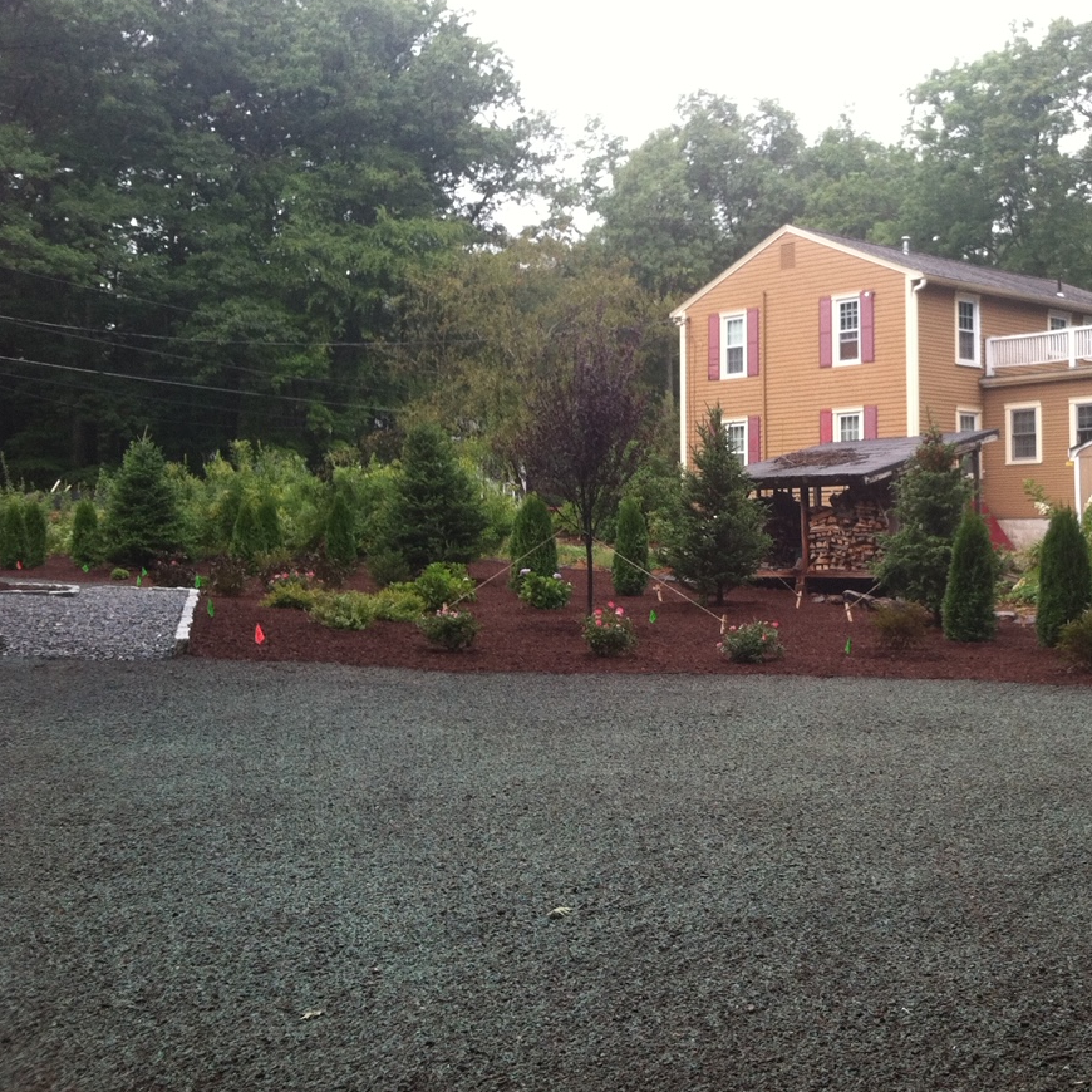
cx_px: 788
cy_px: 491
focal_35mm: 46
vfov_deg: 36.8
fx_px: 1642
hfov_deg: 36.1
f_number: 2.8
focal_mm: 3.85
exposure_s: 1/30
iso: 100
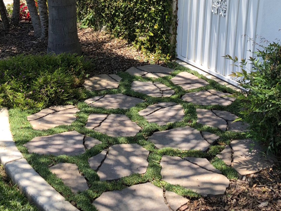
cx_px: 140
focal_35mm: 56
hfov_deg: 34.3
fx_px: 455
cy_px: 39
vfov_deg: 25.6
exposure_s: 1/738
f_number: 1.8
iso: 20
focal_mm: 4
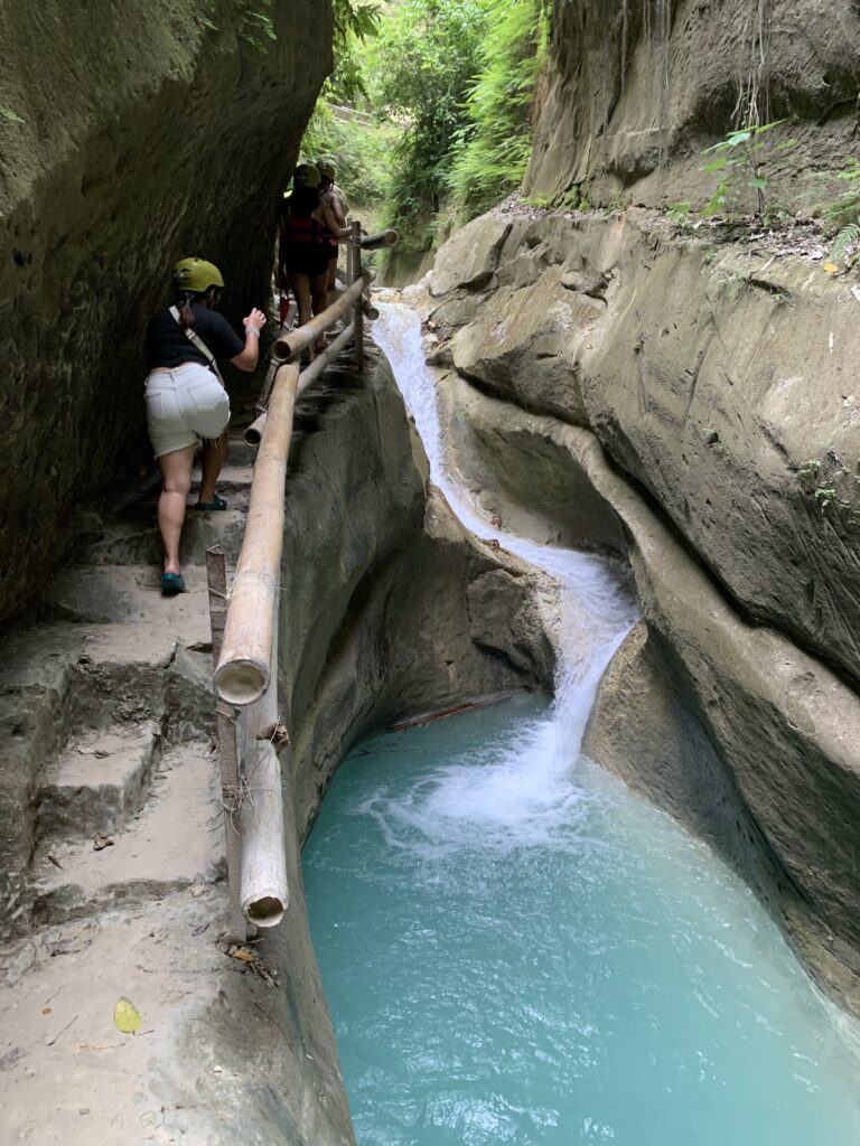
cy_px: 573
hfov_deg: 53.1
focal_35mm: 26
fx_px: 861
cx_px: 430
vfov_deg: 67.3
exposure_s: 1/60
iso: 125
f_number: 1.8
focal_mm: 4.25
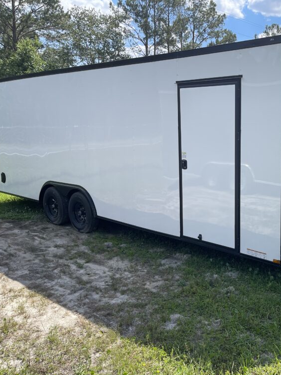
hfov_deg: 39.9
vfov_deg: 53.9
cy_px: 191
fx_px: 368
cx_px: 231
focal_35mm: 34
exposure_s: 1/2049
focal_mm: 5.1
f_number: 1.6
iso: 32
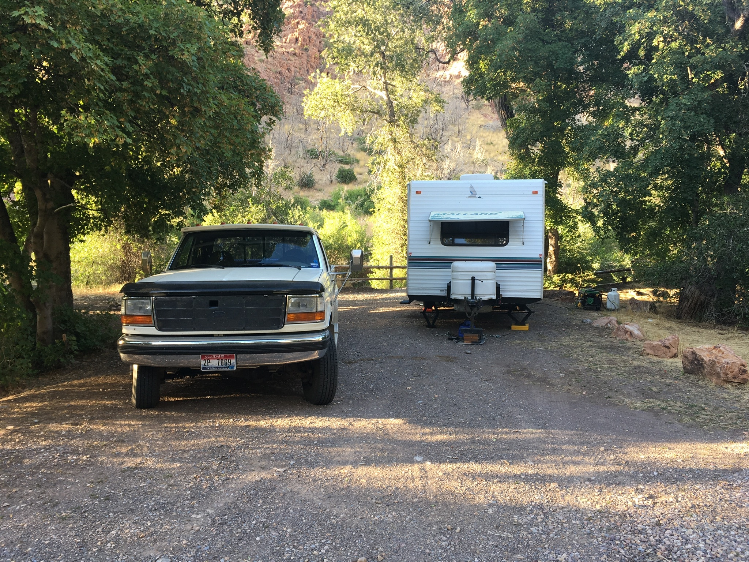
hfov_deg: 61.7
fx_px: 627
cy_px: 281
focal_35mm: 29
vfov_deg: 48.2
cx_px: 374
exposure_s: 1/60
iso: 25
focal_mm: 4.15
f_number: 2.2
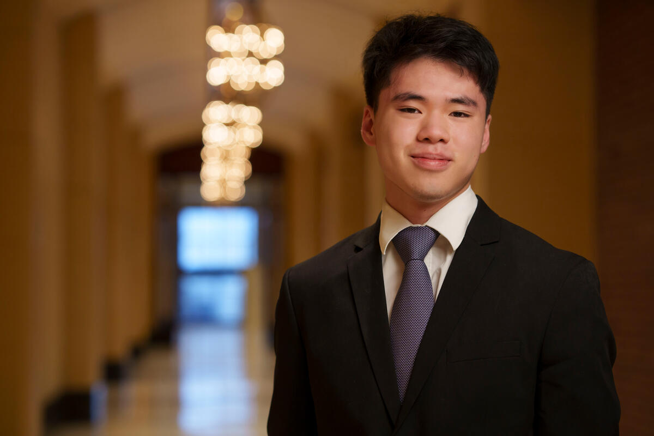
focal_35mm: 85
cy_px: 218
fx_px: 1544
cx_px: 327
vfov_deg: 16.1
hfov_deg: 23.9
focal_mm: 85
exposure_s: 1/250
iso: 1250
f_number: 2.5
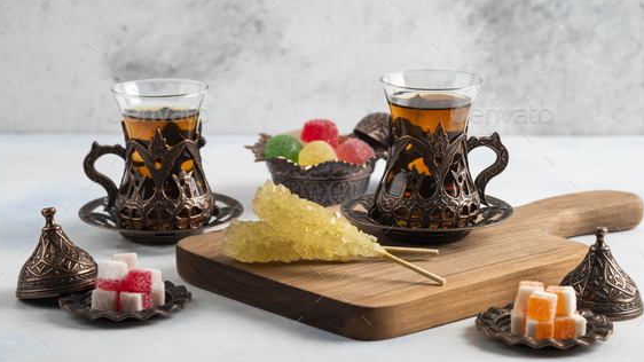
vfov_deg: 9.2
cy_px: 168
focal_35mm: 132
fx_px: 2254
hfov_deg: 16.3
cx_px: 327
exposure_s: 1/100
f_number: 8
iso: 250
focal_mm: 120
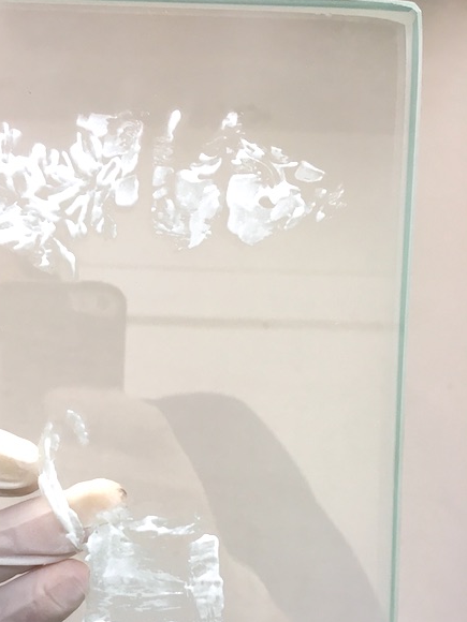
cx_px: 147
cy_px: 376
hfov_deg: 35.5
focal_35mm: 40
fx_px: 720
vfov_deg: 46.5
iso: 50
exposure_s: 1/30
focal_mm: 4.15
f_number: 2.2
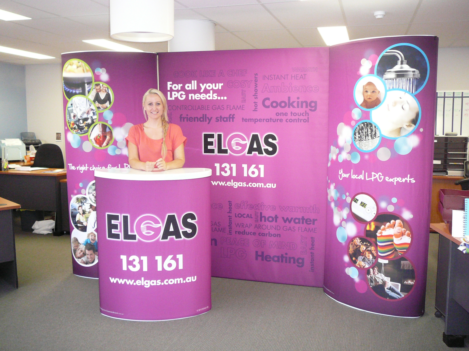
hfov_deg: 52.6
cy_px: 176
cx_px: 234
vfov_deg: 40.7
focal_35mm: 35
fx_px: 474
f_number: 2.8
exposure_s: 1/30
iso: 320
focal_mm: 5.2
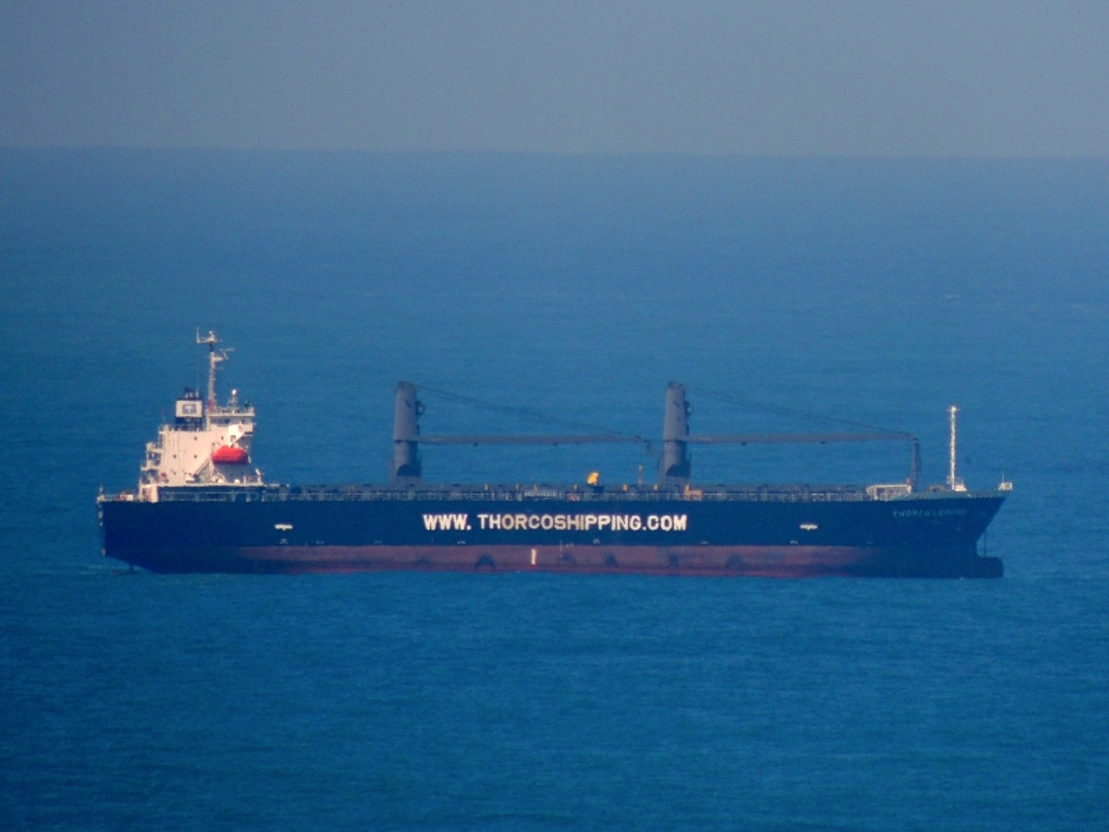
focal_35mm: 1000
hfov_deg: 2.0
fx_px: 32037
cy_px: 416
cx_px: 554
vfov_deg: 1.5
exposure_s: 1/500
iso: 160
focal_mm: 180
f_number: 5.9
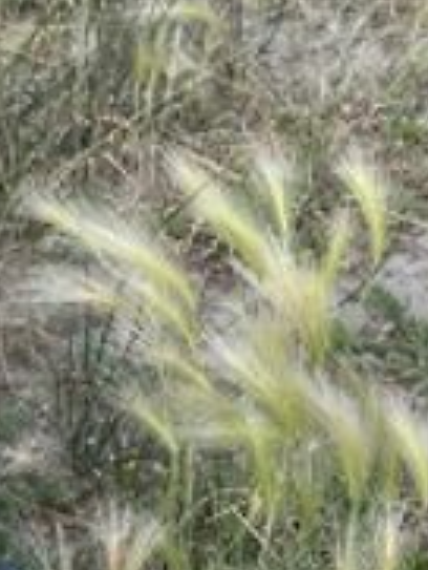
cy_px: 942
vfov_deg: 12.2
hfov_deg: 8.7
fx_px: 2486
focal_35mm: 151
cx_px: -692
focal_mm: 5.1
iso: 50
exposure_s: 1/1028
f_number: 1.6
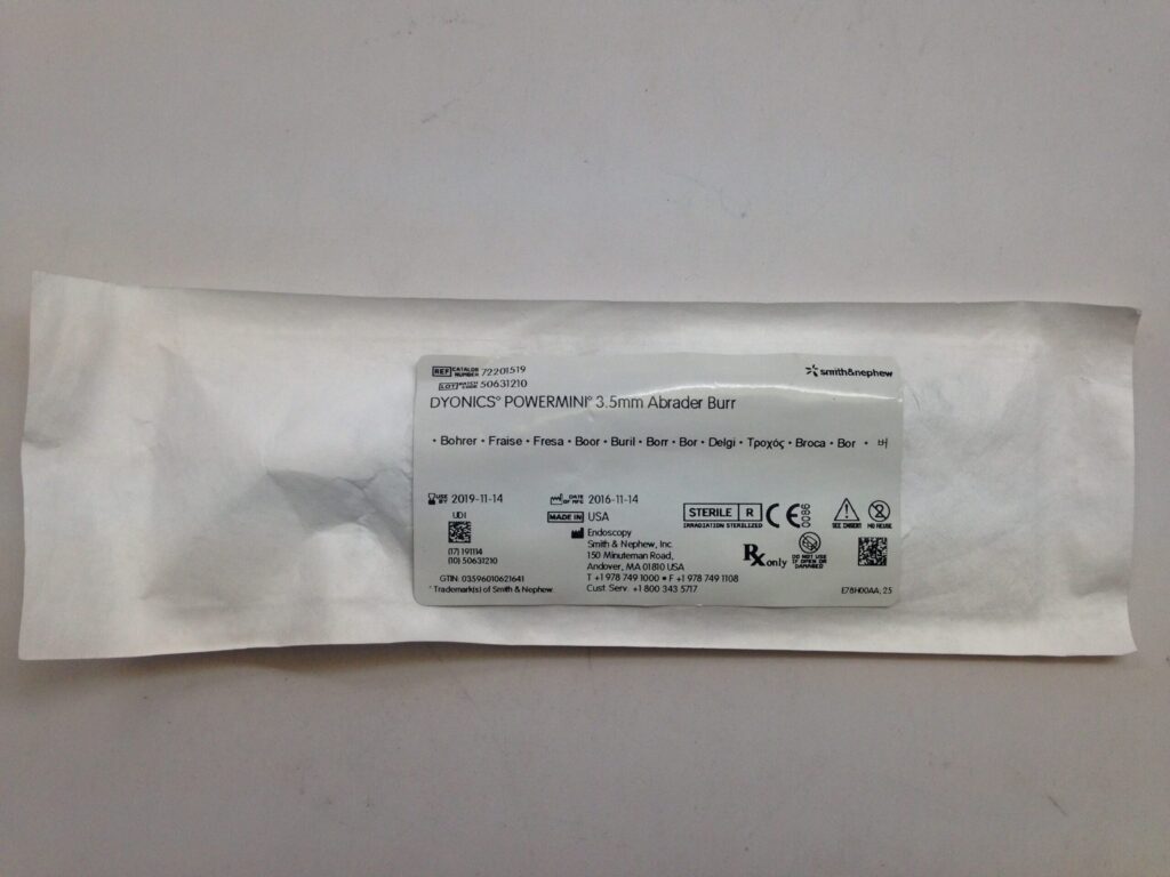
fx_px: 1115
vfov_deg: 42.9
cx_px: 585
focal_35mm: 33
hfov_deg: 55.4
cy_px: 438
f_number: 2.4
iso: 80
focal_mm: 4.12
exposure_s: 1/120
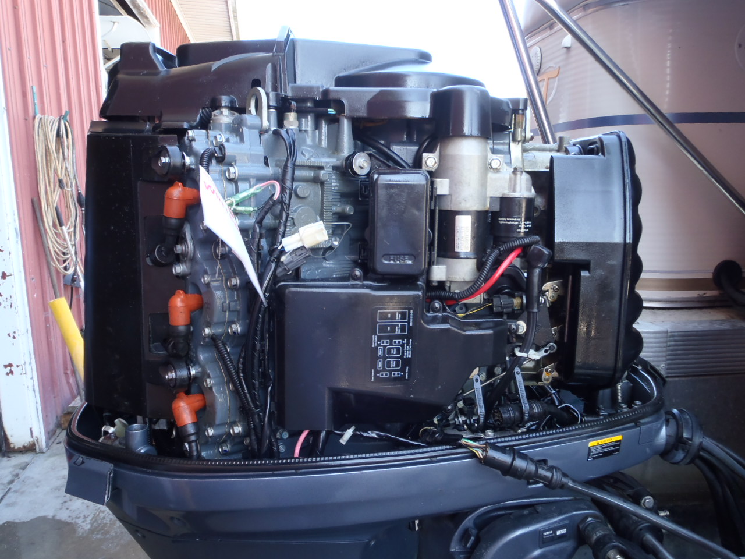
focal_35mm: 28
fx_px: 603
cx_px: 372
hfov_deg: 63.4
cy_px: 280
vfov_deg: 49.7
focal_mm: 5
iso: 100
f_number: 3.5
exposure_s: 1/40
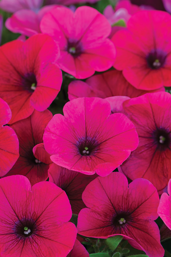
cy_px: 128
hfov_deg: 8.7
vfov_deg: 13.0
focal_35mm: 158
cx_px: 86
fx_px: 1122
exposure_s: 1/20
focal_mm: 105
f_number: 7.1
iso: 100
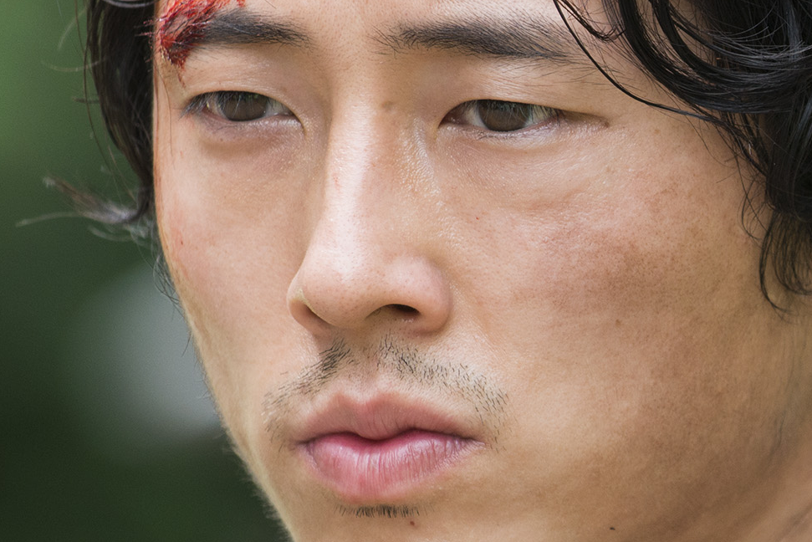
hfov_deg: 4.0
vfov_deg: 2.7
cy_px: 392
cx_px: 922
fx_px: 11709
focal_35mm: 519
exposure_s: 1/1000
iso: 400
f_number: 4
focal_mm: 140
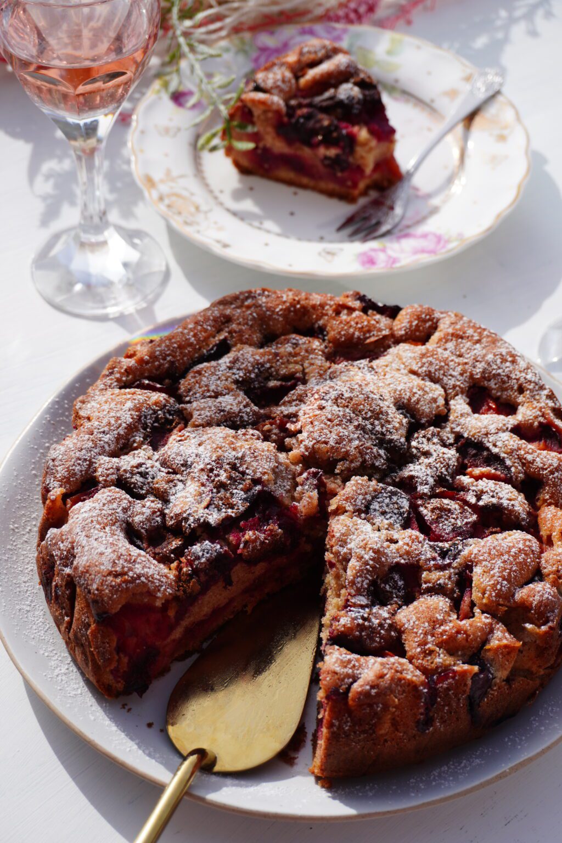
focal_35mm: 66
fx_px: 1545
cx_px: 281
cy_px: 422
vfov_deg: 30.5
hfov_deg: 20.6
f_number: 5.6
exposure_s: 1/500
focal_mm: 44
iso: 100
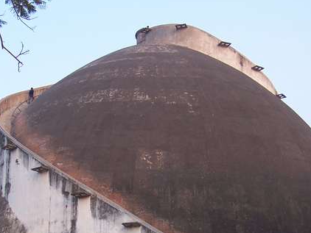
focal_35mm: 72
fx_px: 647
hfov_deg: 27.0
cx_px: 157
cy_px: 217
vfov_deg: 20.0
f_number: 2.8
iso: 80
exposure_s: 1/200
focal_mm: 6.3
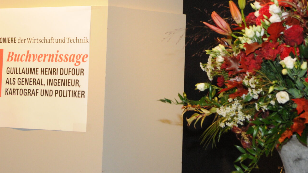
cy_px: -23
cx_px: 188
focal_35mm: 112
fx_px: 915
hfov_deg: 19.1
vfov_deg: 10.7
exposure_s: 1/60
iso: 1250
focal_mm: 36
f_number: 8
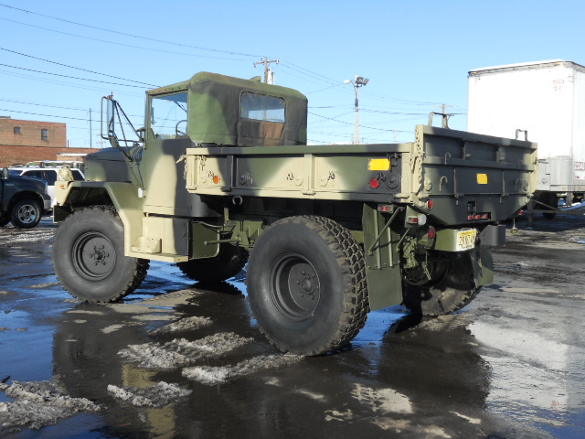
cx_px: 292
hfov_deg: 49.0
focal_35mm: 38
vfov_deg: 37.7
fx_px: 642
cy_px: 220
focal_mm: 6.9
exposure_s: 1/500
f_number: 3.9
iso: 80
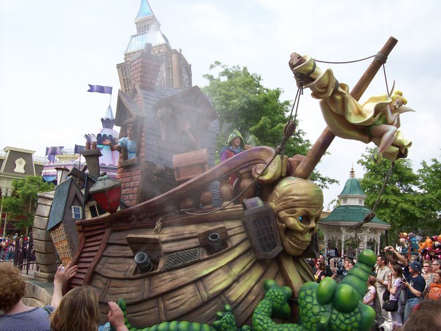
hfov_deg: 51.3
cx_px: 220
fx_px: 459
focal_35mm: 36
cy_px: 166
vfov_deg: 39.7
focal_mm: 6
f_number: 4.8
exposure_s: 1/353
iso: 80
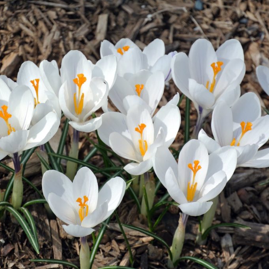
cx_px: 95
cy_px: 134
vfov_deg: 5.9
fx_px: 2611
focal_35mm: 297
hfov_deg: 5.9
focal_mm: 86.5
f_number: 5
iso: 100
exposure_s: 1/400
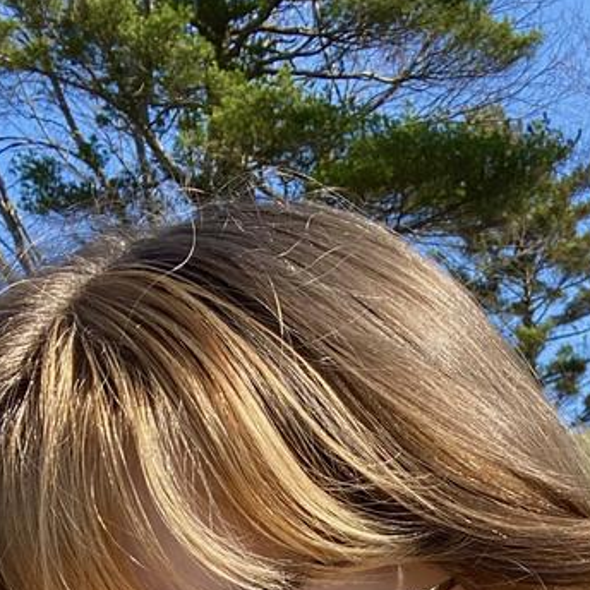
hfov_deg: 22.3
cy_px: 825
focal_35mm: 77
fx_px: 1485
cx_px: 432
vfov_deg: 20.1
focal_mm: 2.71
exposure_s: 1/470
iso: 25
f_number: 2.2
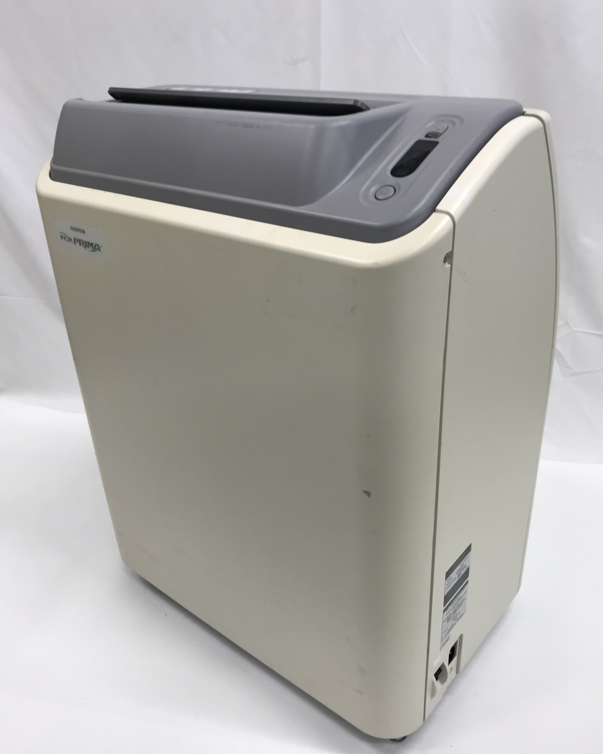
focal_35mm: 30
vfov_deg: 58.7
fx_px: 669
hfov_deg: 48.5
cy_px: 394
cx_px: 305
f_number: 1.8
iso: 32
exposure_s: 1/60
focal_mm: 3.99
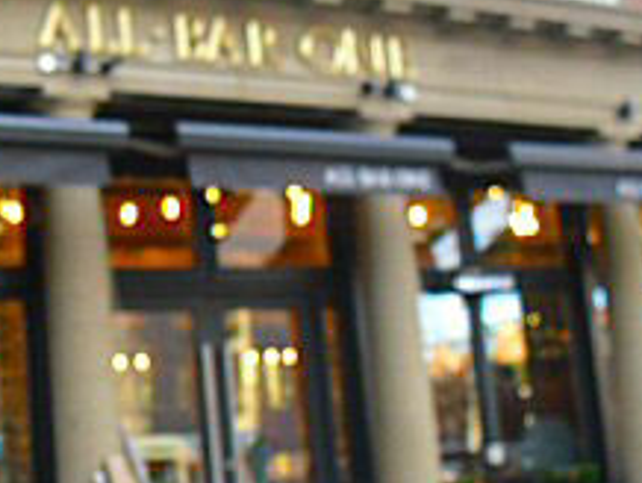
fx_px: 1225
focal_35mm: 66
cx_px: 121
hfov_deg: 28.7
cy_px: 206
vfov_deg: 22.3
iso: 200
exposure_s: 1/30
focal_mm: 6.3
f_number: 3.1
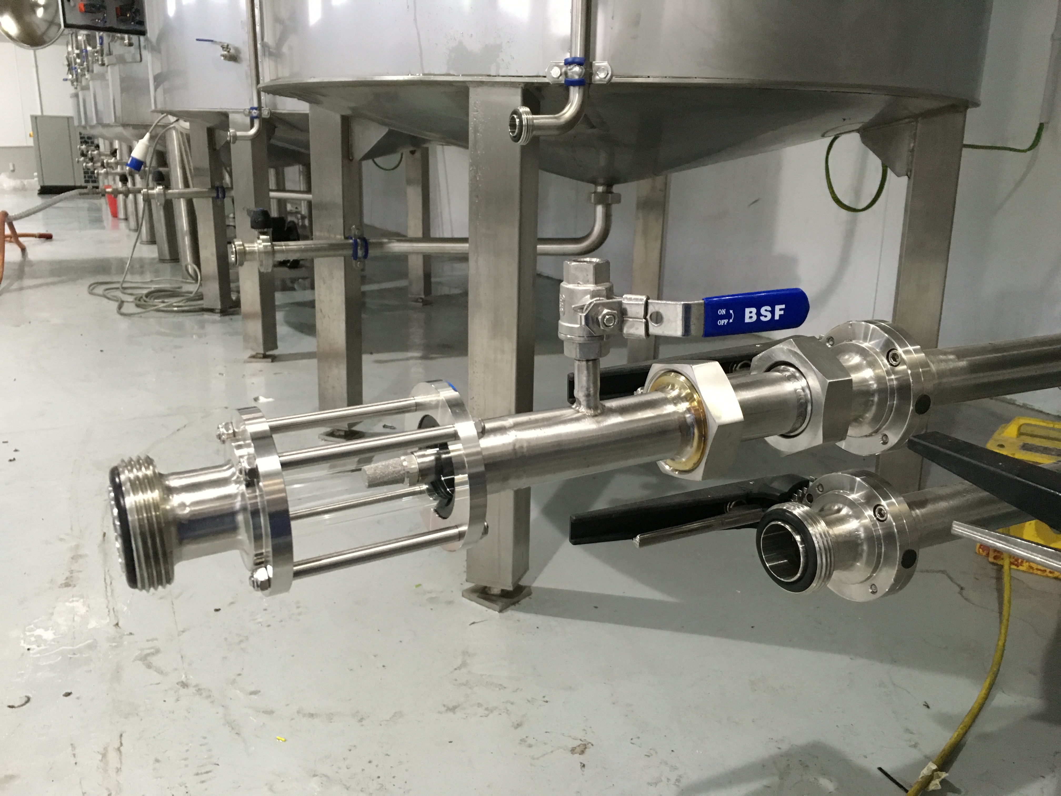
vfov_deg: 48.2
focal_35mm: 29
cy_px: 398
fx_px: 889
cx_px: 530
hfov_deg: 61.7
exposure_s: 1/33
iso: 250
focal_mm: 4.15
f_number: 2.2
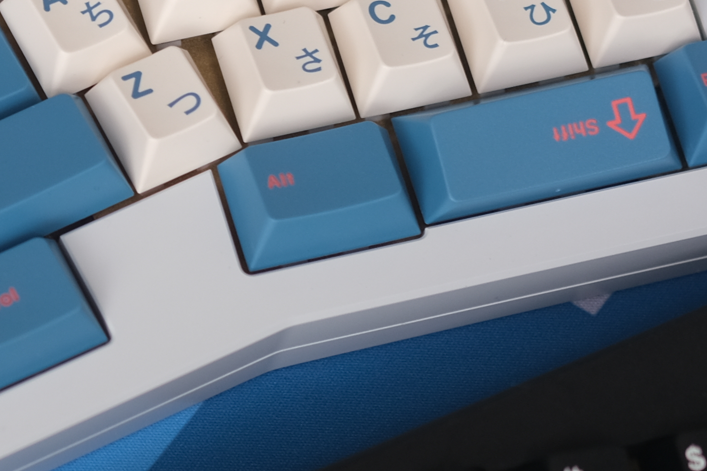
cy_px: 106
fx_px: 4182
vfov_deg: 6.4
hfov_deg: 9.5
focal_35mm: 213
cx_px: -144
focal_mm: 35
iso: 160
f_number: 2
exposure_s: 1/70
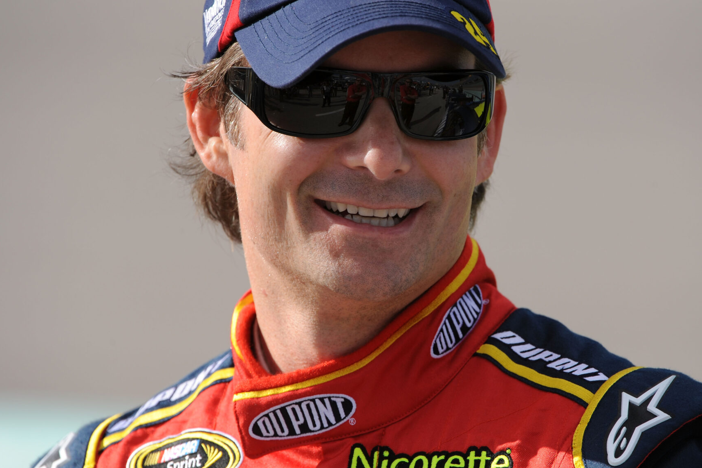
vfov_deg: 2.9
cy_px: 230
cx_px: 378
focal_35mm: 477
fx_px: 9297
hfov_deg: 4.3
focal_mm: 400
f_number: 6.3
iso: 200
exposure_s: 1/500
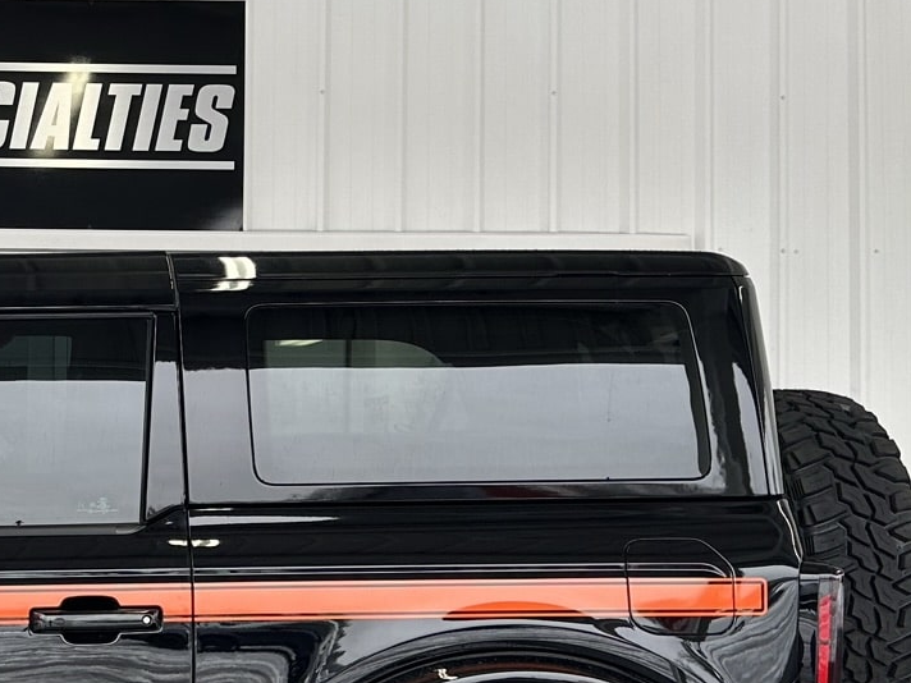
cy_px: 453
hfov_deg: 26.3
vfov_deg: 21.2
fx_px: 1816
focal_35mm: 69
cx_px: -56
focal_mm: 6.86
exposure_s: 1/121
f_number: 1.78
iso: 80
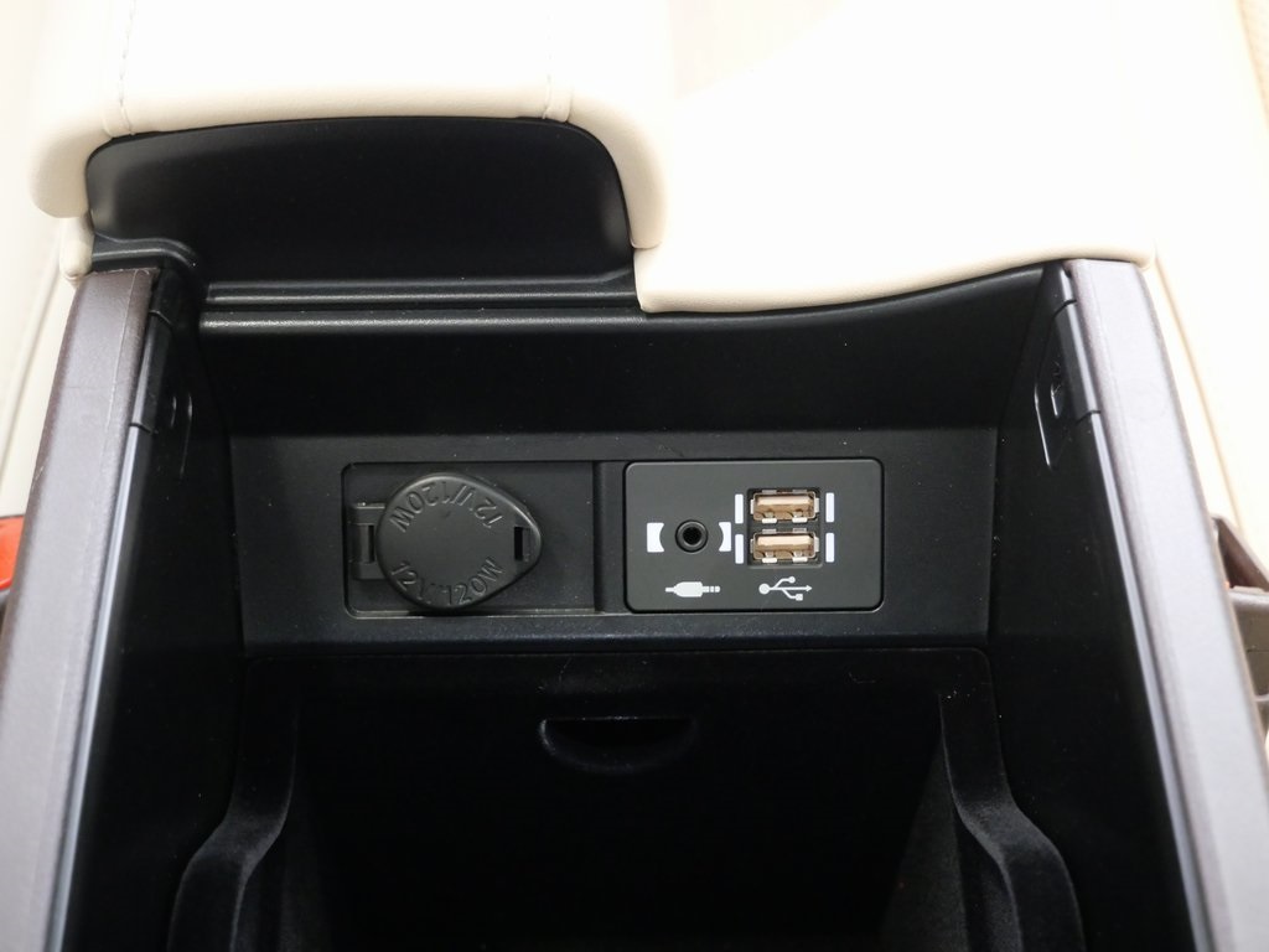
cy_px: 476
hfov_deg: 38.2
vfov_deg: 29.1
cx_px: 634
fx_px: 1833
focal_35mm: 50
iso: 3200
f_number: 4.5
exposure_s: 1/5
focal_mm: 25
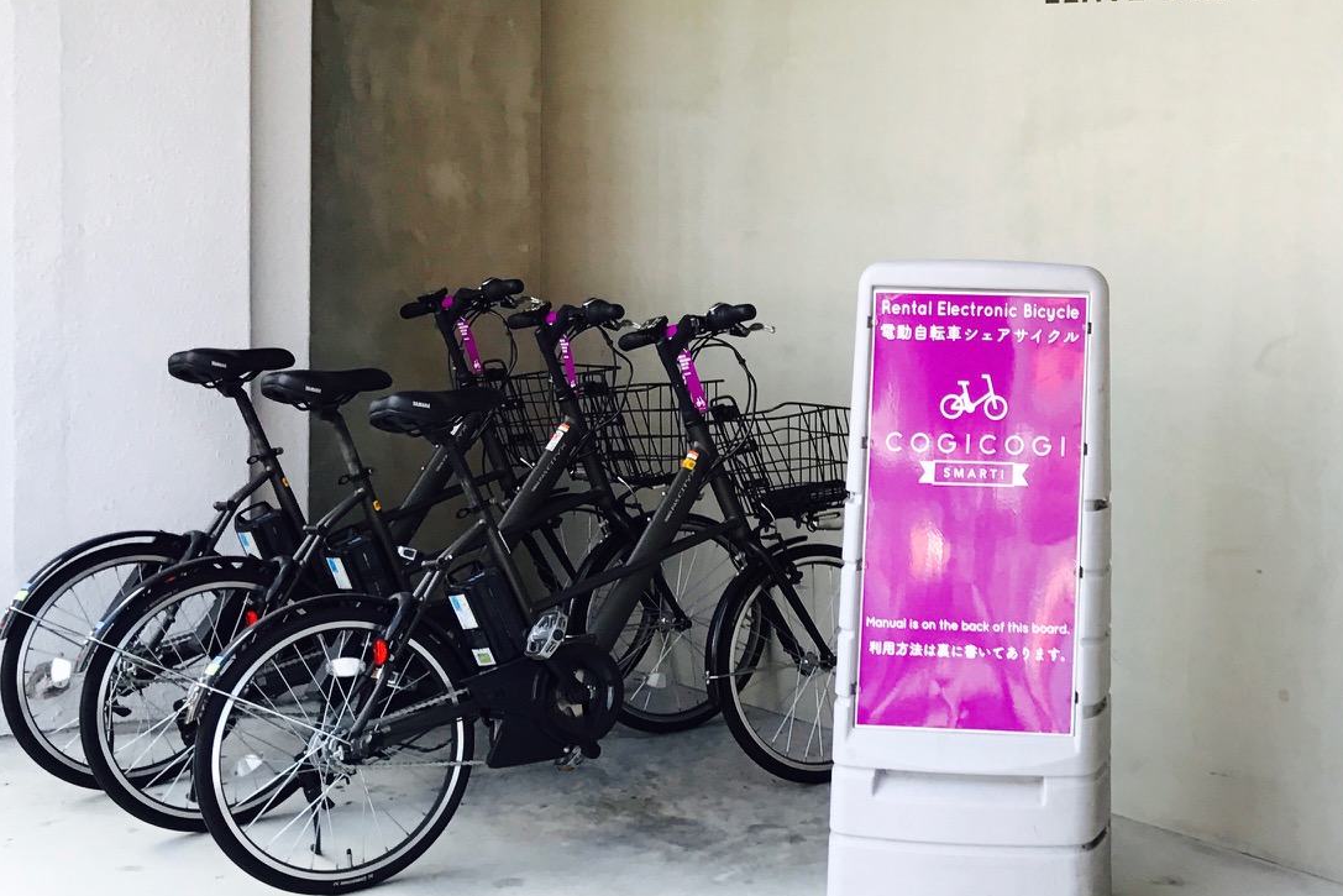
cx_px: 1182
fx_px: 2015
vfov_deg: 24.9
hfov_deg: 35.0
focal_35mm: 54
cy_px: 277
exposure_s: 1/291
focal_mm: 3.99
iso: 20
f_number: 1.8
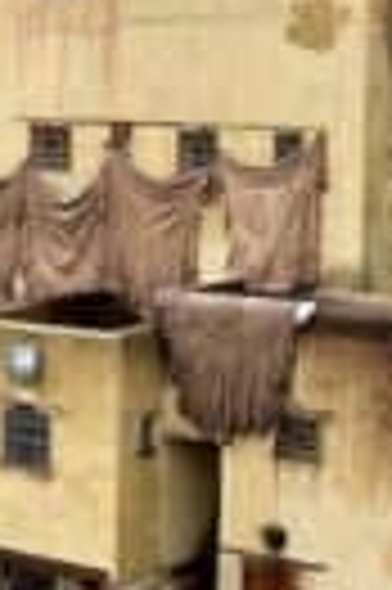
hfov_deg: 9.2
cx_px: -602
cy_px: 243
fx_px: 2129
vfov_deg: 15.8
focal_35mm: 130
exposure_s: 1/2632
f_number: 1.5
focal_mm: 5.7
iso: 50
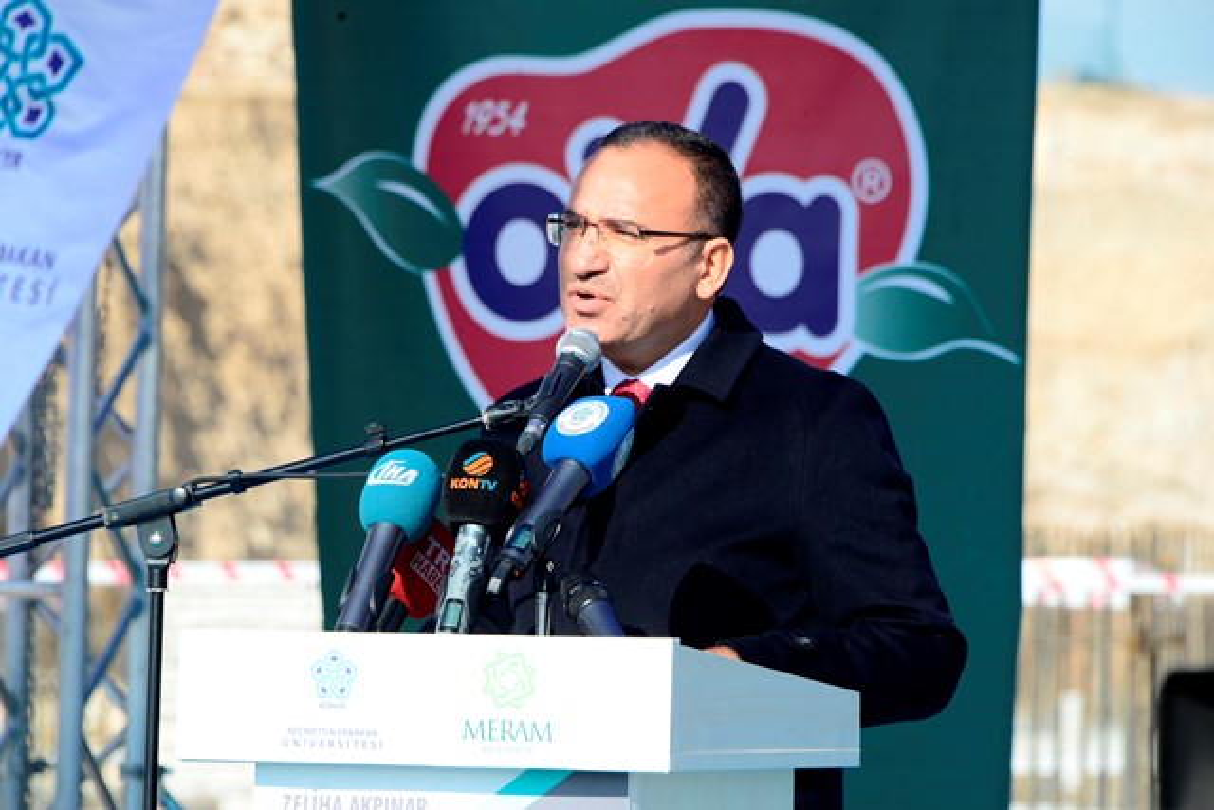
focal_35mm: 300
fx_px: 10118
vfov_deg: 4.6
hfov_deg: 6.9
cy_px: 405
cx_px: 607
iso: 400
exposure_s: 1/500
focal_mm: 300
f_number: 9
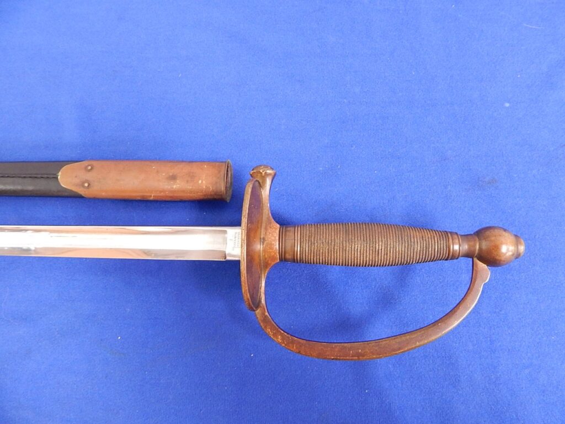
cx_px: 282
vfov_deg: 61.1
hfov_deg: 76.4
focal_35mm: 22
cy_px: 212
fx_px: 359
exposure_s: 1/10
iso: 400
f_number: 3
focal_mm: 4
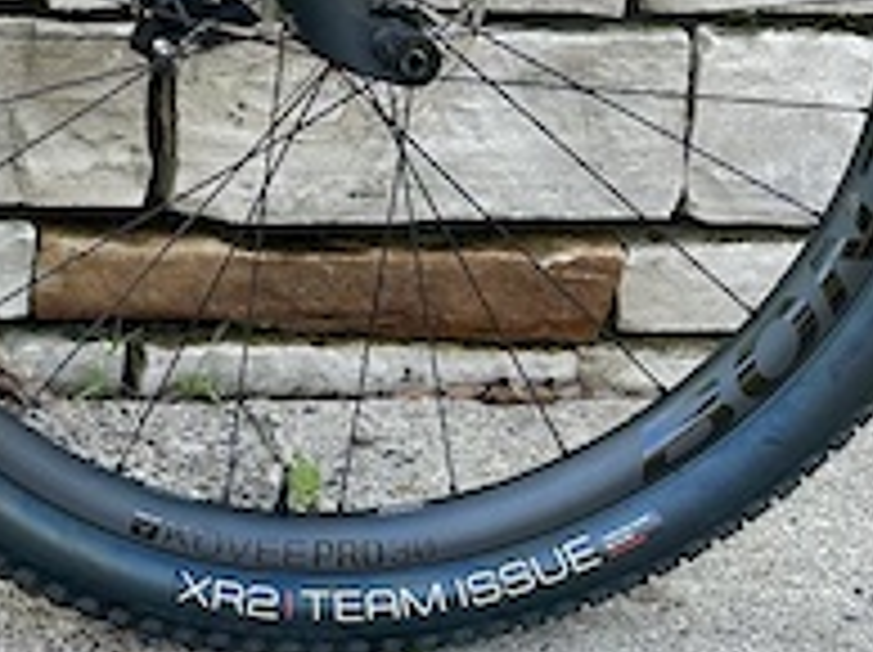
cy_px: -256
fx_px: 2494
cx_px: -616
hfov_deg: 17.0
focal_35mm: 99
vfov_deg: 14.2
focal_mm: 6.86
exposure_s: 1/229
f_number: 1.78
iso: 64
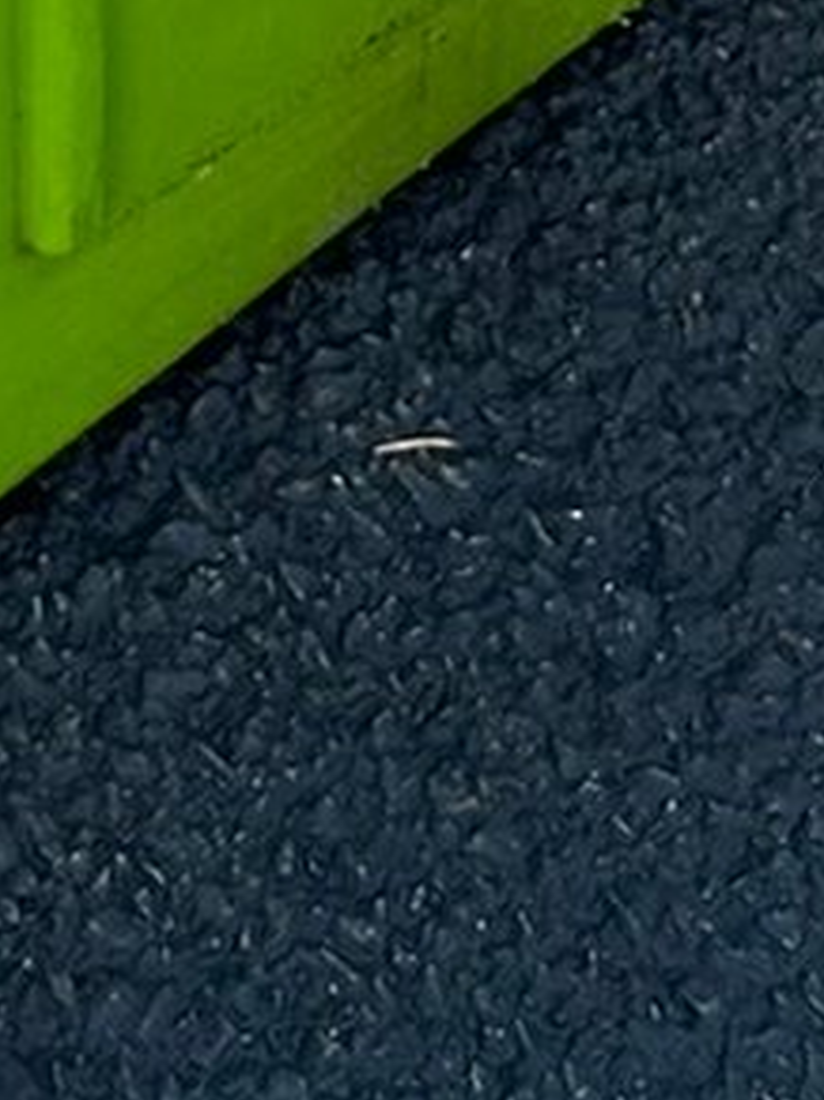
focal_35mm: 179
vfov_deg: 9.0
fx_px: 5685
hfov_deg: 8.2
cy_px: -2181
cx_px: -136
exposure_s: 1/121
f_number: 1.5
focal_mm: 5.7
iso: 32
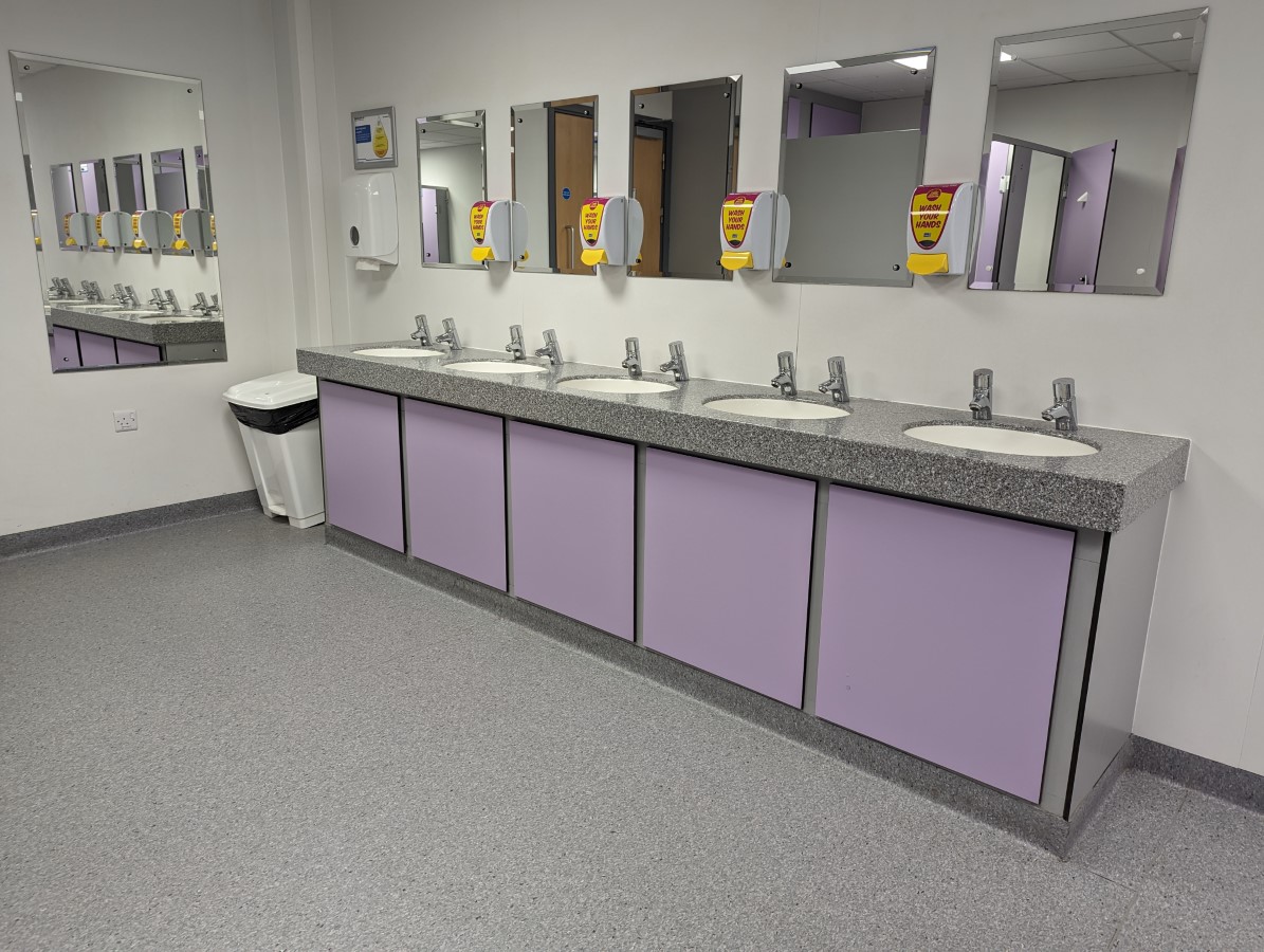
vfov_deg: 56.9
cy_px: 476
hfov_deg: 71.5
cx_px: 632
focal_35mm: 24
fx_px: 878
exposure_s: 1/33.3
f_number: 1.85
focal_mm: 6.81
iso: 75
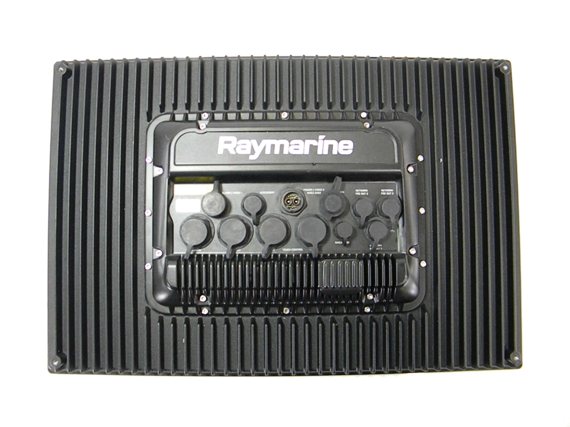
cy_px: 214
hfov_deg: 63.4
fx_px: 461
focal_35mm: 28
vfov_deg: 49.7
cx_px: 285
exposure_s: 1/109
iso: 720
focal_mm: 5
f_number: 3.5
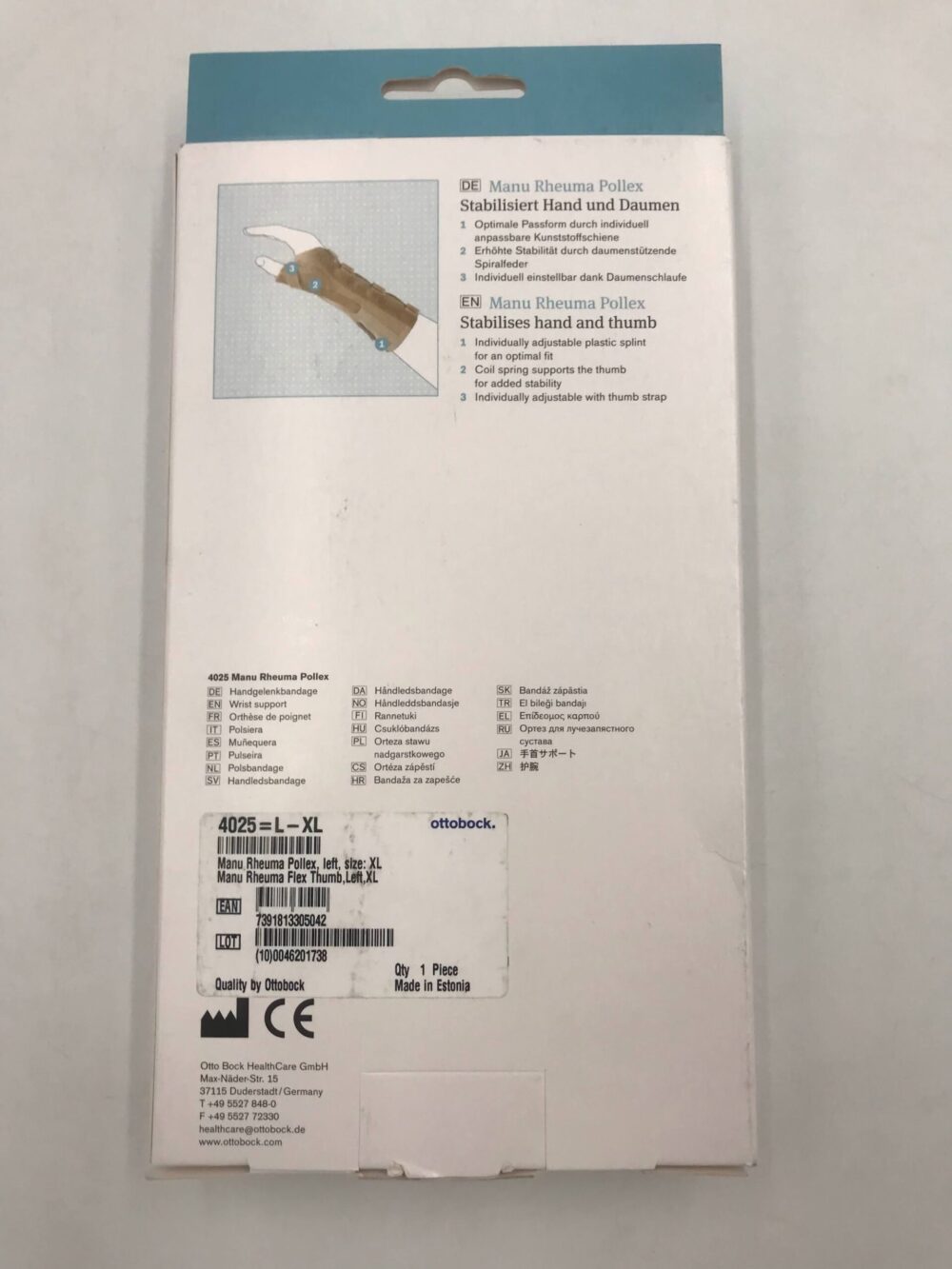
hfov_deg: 49.8
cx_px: 476
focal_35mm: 28
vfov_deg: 63.4
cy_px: 634
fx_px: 1027
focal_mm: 3.99
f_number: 1.8
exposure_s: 1/60
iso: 25
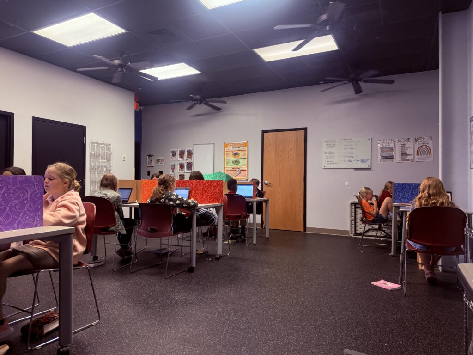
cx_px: 236
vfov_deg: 56.8
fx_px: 328
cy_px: 178
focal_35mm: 24
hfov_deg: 71.6
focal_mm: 6.76
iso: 400
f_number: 1.78
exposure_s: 1/120
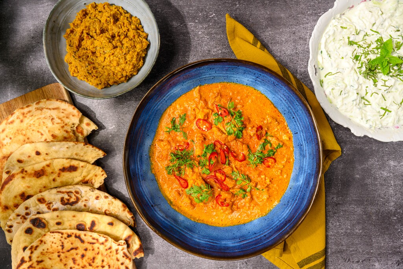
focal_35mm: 24
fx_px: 269
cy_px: 134
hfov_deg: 73.7
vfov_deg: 53.1
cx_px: 202
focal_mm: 24
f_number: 7.1
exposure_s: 1/50
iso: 200
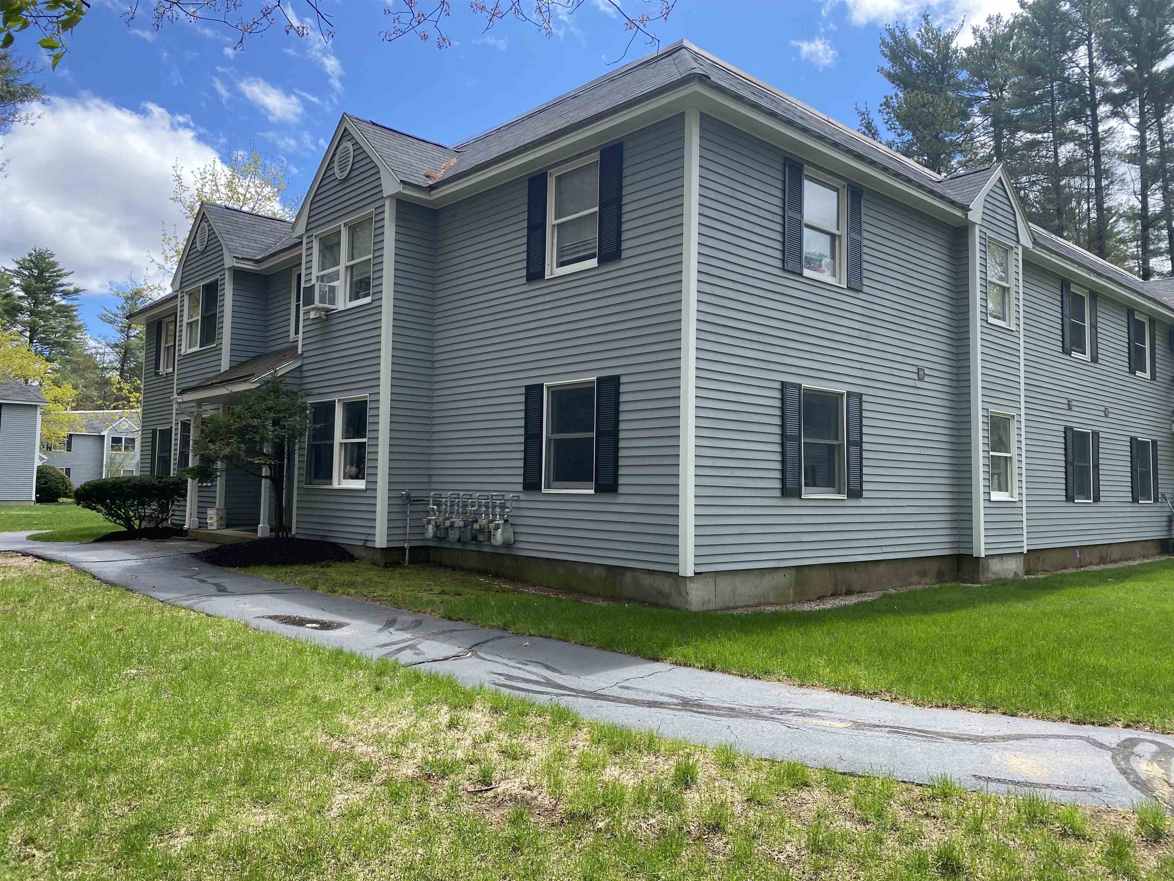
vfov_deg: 53.1
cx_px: 587
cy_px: 440
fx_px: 882
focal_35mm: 26
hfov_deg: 67.3
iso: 32
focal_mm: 4.25
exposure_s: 1/1043
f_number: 1.8
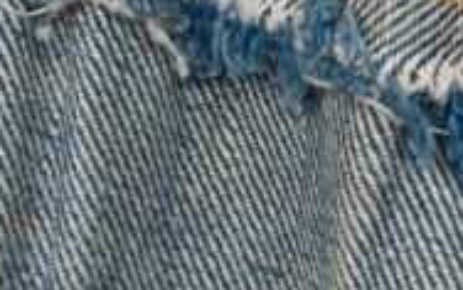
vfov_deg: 6.5
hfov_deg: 10.6
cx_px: 573
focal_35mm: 194
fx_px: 2448
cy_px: -396
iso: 100
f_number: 13
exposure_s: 1/60
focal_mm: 23
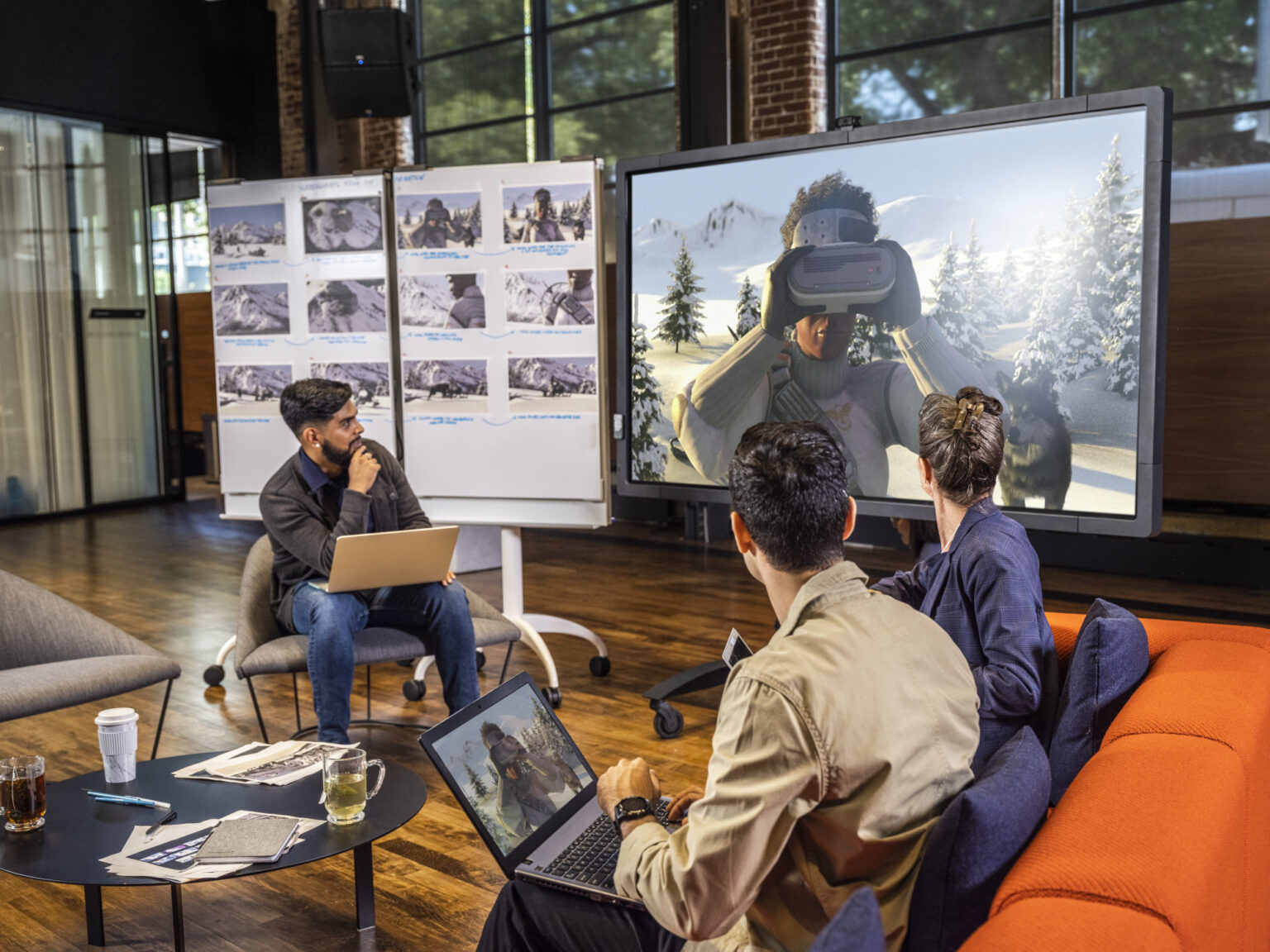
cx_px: 635
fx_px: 1504
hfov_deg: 45.8
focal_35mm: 41
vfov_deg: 35.1
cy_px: 476
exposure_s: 1/160
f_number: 5
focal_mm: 51.7
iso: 1250
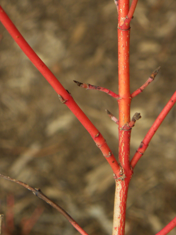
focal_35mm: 116
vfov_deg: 16.9
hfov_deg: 12.8
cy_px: 80
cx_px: 109
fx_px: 786
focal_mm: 15.1
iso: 64
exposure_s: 1/97.8
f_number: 4
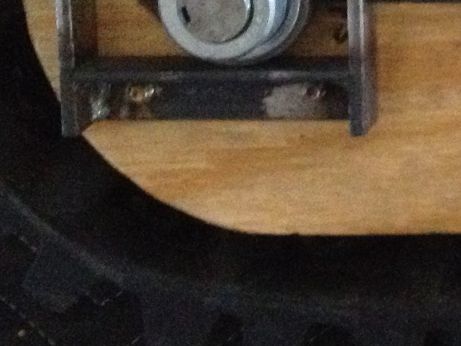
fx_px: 1878
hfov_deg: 13.3
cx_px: 661
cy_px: -13
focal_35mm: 141
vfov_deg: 10.4
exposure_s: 1/15
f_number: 2.4
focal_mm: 4.28
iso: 640
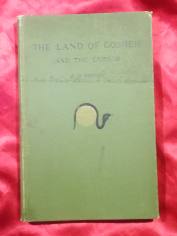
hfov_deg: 36.8
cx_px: 88
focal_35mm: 39
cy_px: 118
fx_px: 266
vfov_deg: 47.9
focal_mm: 6.9
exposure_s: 1/50
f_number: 3.9
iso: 800
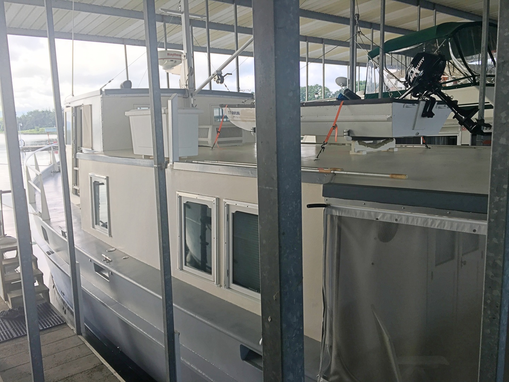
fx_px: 426
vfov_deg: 48.2
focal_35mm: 29
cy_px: 191
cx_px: 254
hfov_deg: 61.7
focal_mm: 4.15
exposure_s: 1/234
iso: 25
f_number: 2.2
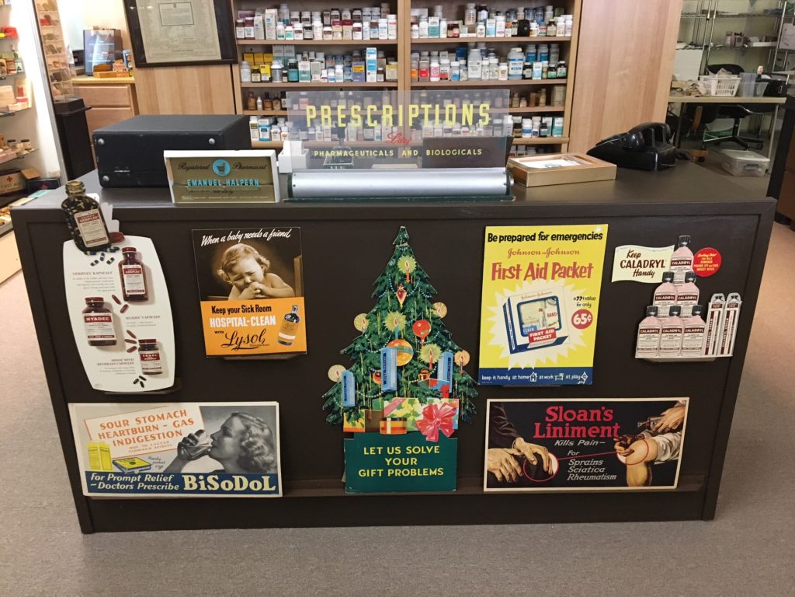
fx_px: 666
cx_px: 398
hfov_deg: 61.7
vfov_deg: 48.2
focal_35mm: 29
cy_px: 298
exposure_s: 1/30
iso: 200
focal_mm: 4.15
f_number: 2.2
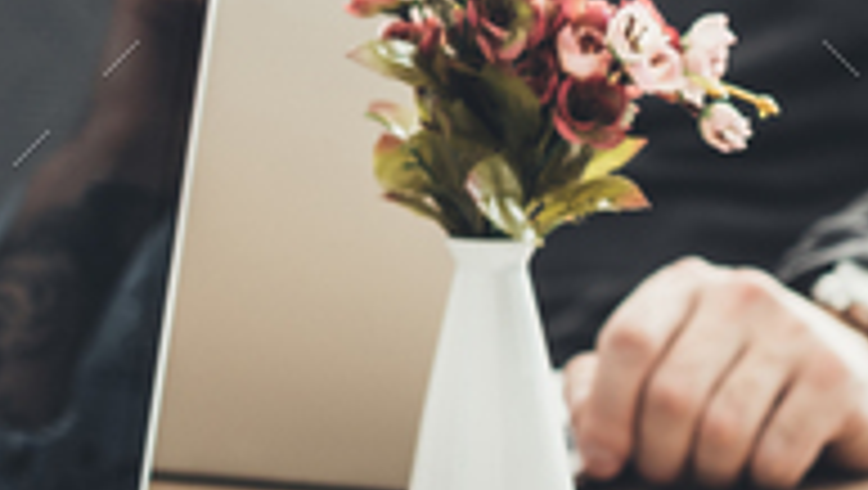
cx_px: -216
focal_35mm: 272
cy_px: -90
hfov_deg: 7.8
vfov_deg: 4.5
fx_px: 6266
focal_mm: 85
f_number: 3.5
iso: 250
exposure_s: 1/200
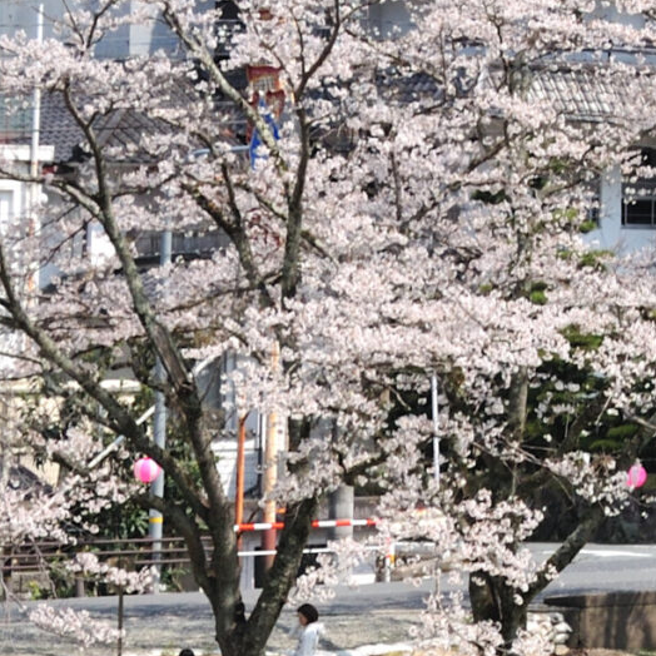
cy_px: -191
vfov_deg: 7.0
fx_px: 5339
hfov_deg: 6.7
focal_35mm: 249
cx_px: 1431
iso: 200
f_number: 8
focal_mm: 40
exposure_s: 1/500
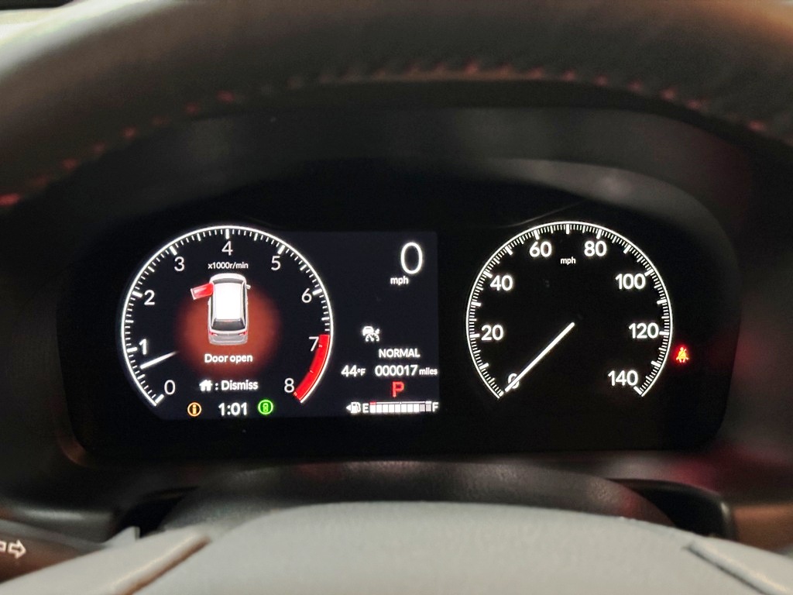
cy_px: 298
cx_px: 396
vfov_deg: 30.3
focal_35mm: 48
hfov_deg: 39.7
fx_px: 1100
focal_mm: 6.86
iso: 640
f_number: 1.78
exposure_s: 1/20
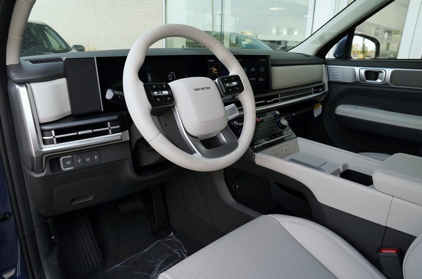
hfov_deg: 73.9
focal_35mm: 24
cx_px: 211
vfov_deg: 52.9
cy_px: 140
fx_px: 281
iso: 100
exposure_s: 1/30
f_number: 8
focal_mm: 24
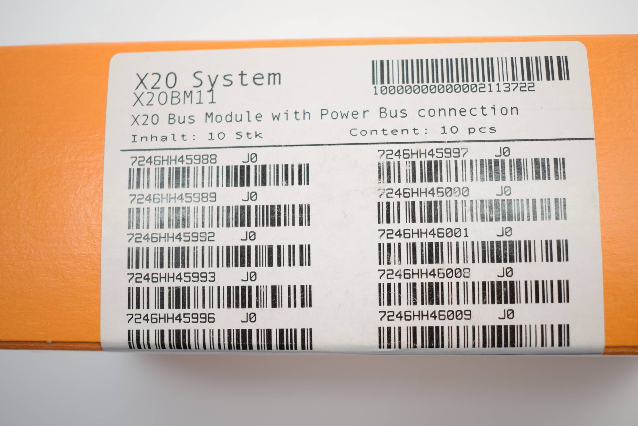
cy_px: 213
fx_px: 772
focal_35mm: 44
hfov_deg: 44.9
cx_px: 319
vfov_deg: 30.9
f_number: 4.2
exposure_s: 1/60
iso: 200
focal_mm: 29
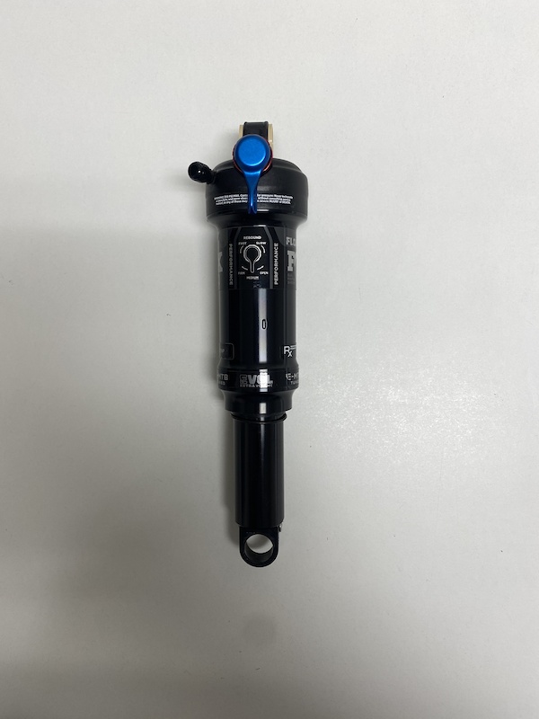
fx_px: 540
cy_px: 360
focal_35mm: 26
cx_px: 270
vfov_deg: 67.3
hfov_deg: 53.1
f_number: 1.8
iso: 80
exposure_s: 1/60
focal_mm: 4.25
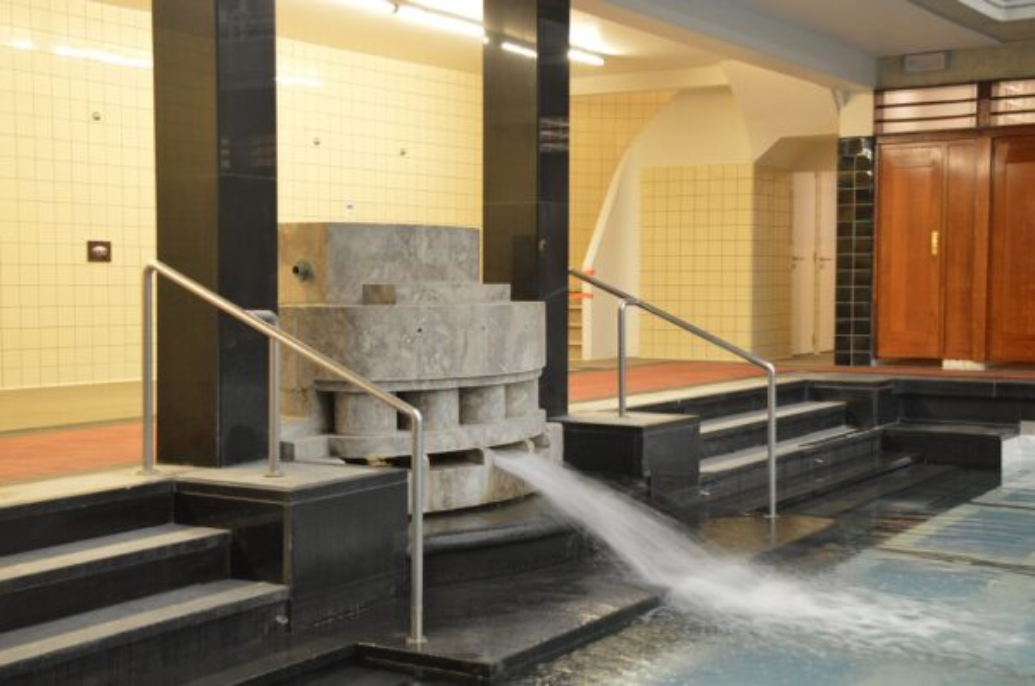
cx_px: 518
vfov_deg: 26.4
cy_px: 343
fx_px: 1464
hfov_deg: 38.9
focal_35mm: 51
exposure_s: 1/15
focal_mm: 34
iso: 720
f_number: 4.5
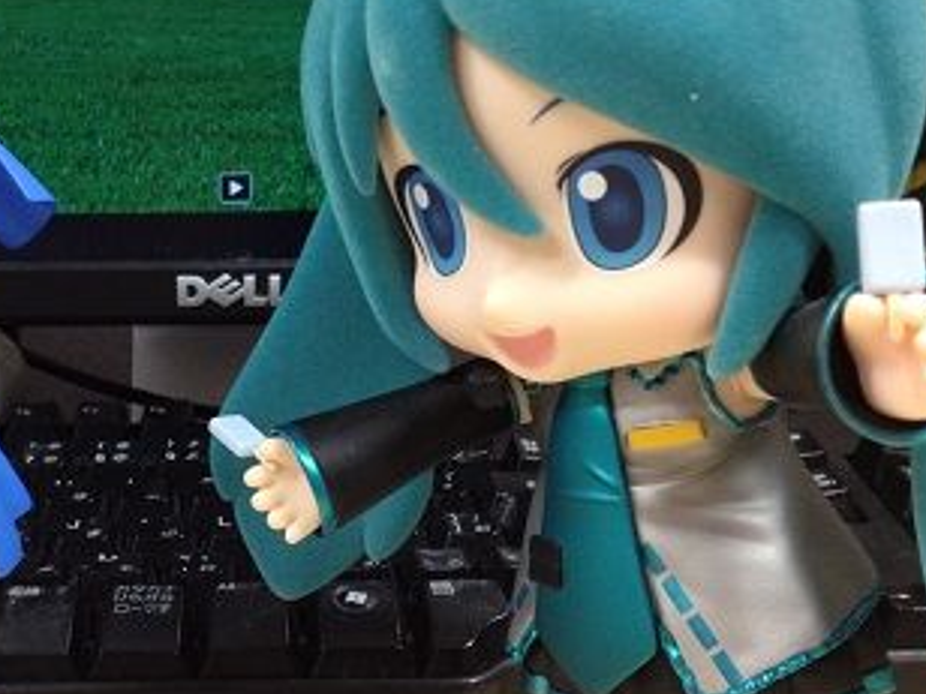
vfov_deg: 24.7
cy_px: 448
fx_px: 1578
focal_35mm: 59
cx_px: 210
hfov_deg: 32.0
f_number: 2.4
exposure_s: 1/20
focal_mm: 4.28
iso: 200
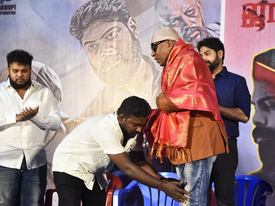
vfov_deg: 17.4
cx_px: 144
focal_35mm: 85
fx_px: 675
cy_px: 103
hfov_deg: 23.0
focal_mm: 78
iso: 1000
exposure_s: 1/100
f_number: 4
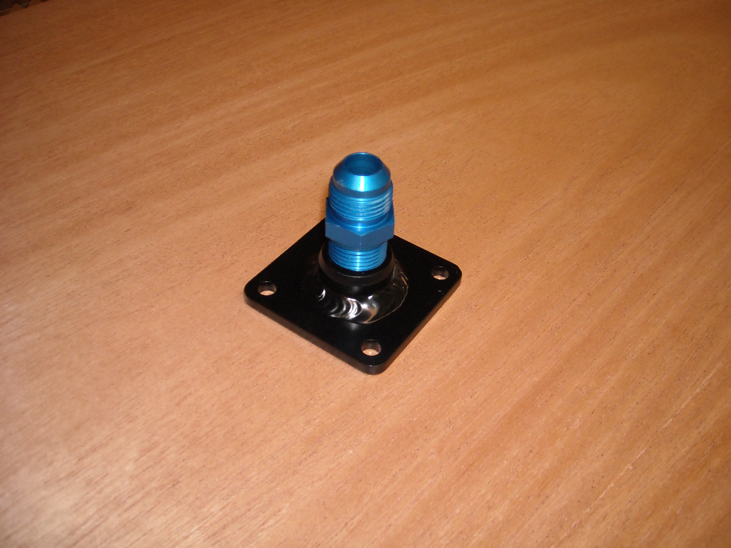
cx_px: 366
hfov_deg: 52.6
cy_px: 274
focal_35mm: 35
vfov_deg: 40.7
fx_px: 739
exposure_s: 1/60
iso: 200
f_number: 5.6
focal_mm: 5.7
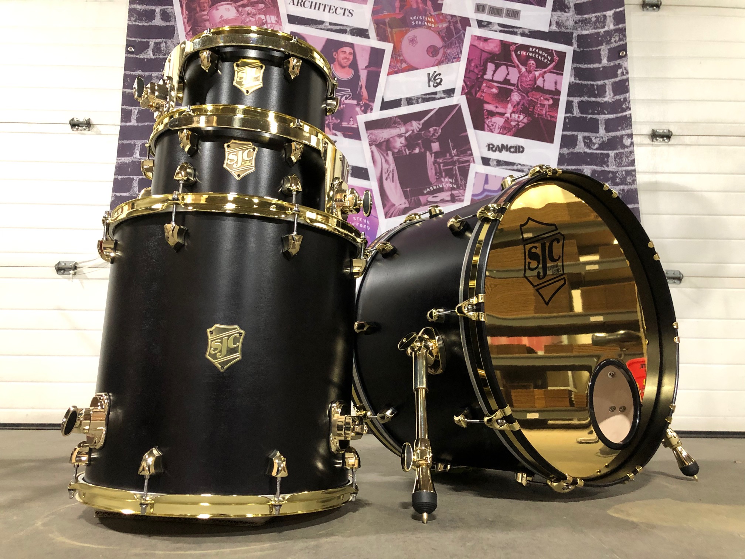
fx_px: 603
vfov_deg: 49.7
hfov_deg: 63.4
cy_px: 280
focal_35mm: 28
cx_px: 372
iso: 100
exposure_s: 1/10
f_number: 1.8
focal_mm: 4
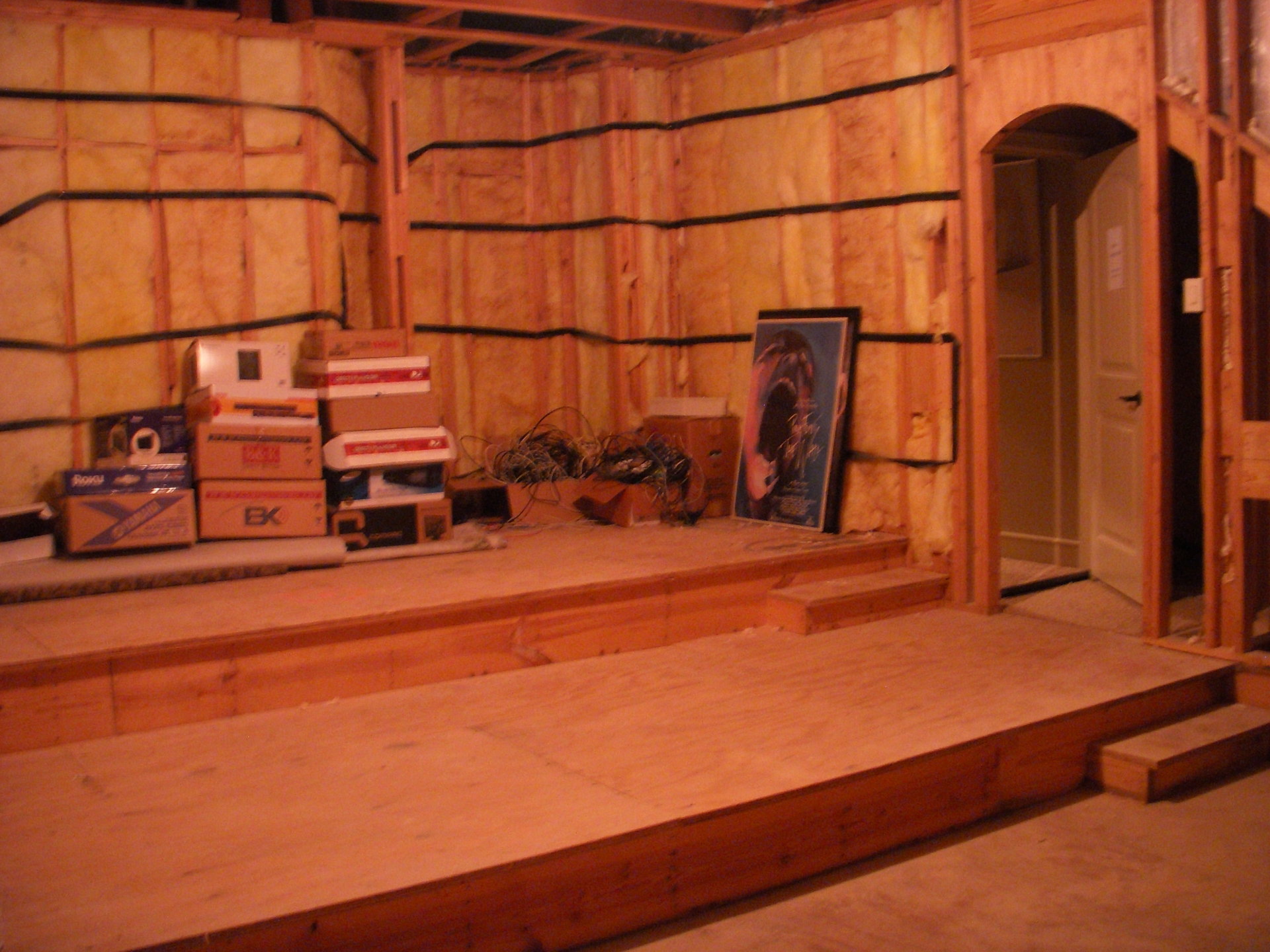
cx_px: 635
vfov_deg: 37.7
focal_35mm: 38
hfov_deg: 49.0
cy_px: 476
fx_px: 1394
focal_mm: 6.3
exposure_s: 1/1.3
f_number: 3.3
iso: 400
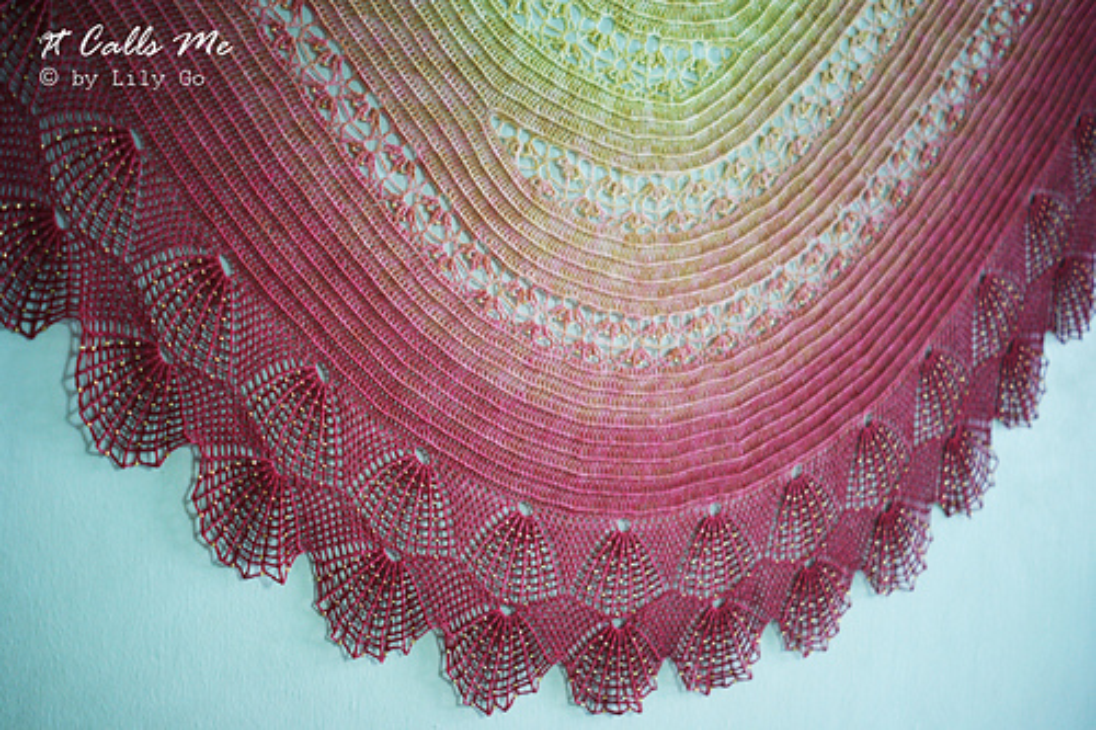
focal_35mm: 75
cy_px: 365
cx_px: 548
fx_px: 2282
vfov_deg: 18.2
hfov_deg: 27.0
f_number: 2
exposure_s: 1/25
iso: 400
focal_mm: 50
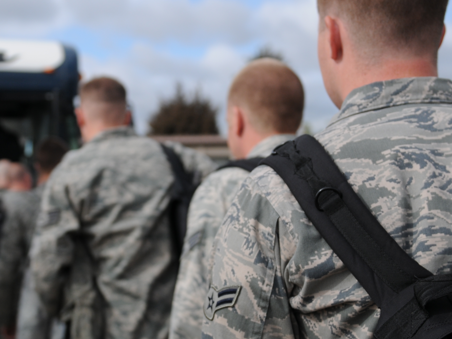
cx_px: 172
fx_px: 898
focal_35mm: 69
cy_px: 197
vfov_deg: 21.4
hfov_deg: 28.2
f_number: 2.8
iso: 200
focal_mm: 29
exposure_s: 1/4000
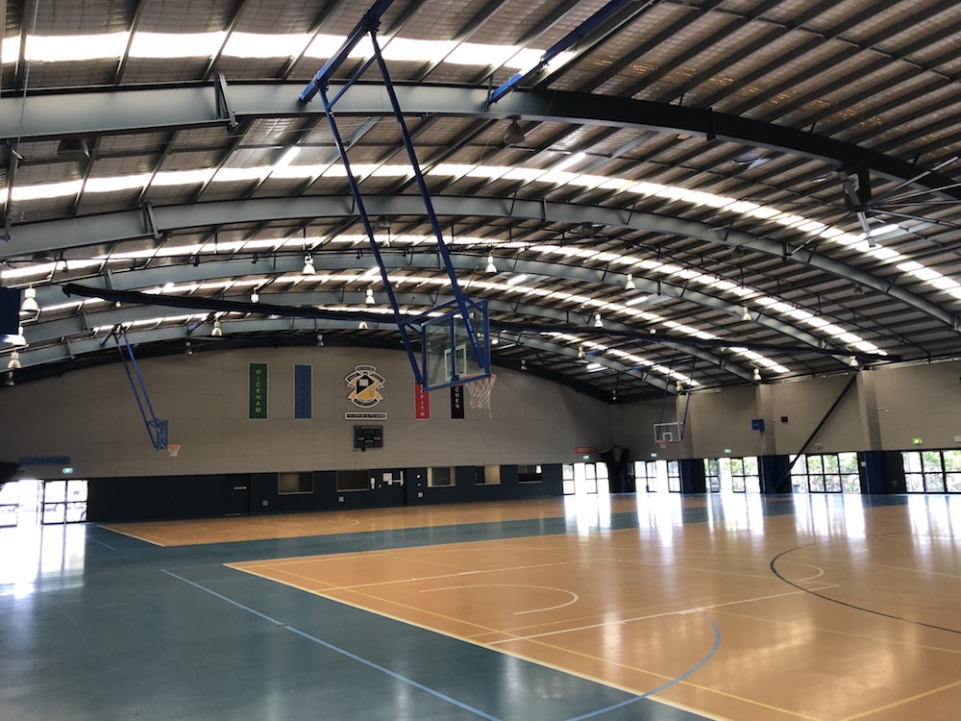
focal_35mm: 28
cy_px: 360
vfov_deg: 49.7
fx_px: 777
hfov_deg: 63.4
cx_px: 480
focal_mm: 3.99
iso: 50
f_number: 1.8
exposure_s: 1/17
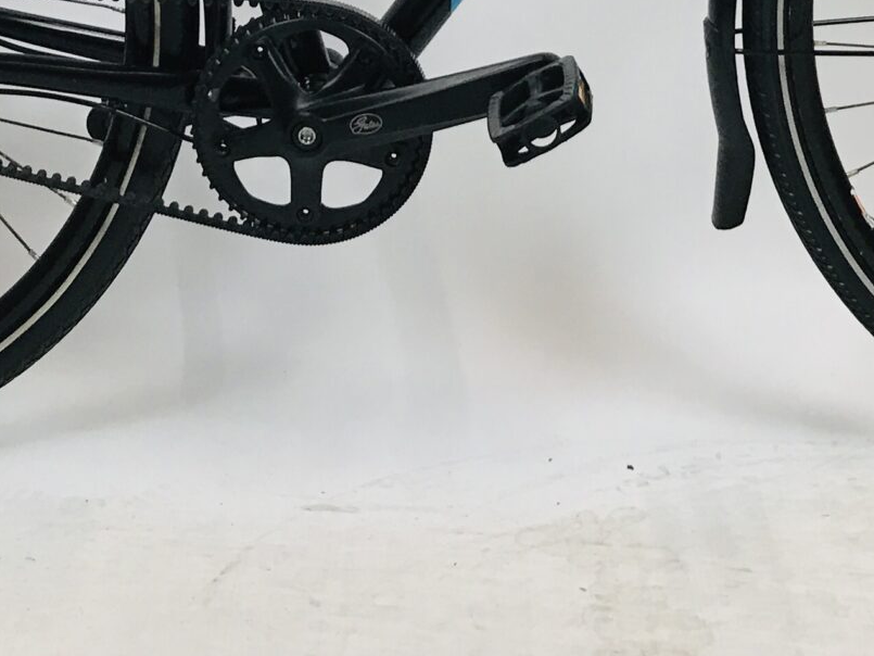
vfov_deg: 15.2
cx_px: 483
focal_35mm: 89
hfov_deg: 22.0
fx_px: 2247
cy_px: -378
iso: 20
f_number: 1.8
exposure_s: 1/33
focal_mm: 3.99
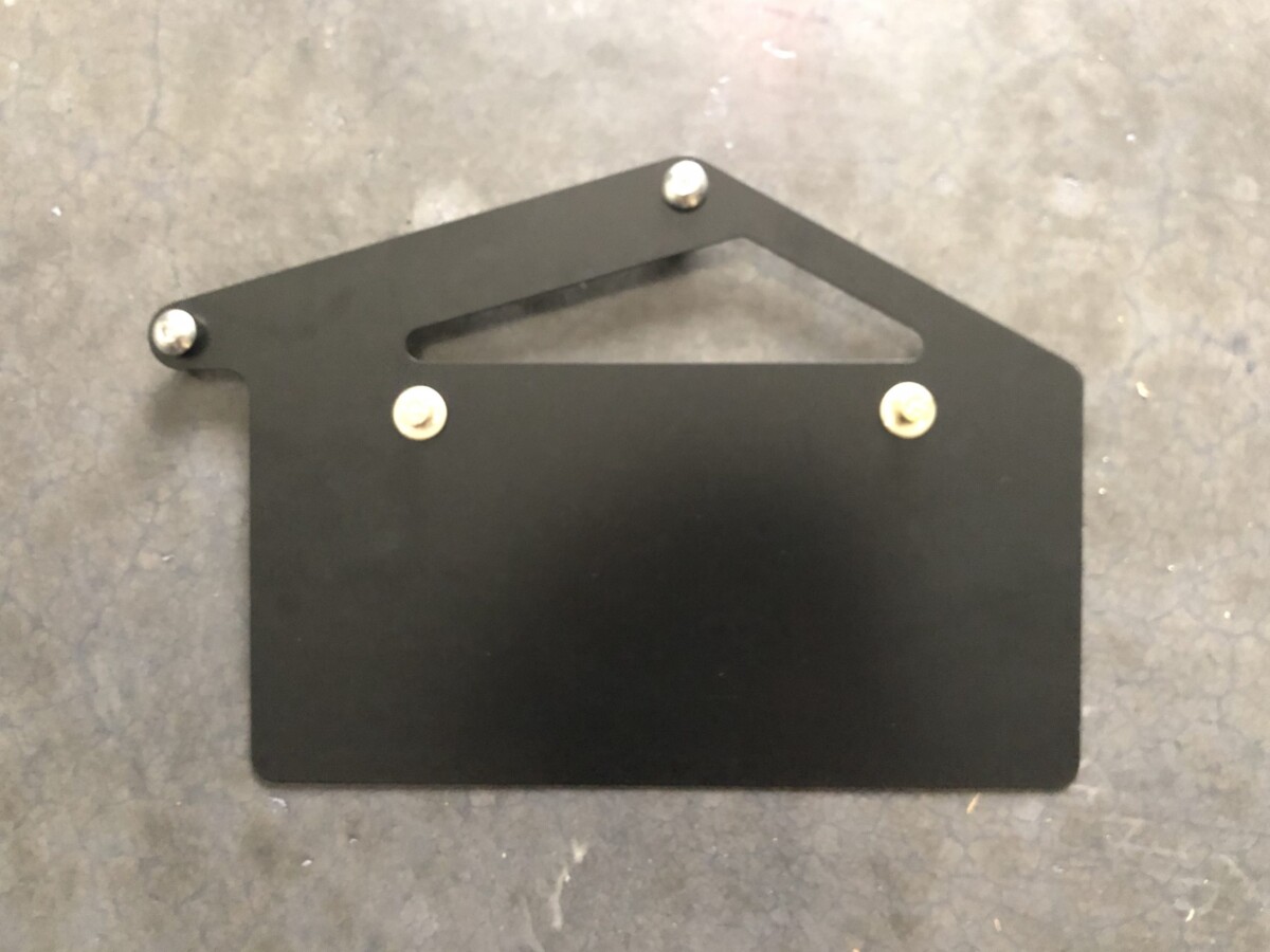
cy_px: 476
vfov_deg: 49.7
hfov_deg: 63.4
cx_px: 635
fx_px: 1027
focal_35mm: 28
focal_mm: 4
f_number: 1.8
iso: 400
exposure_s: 1/4
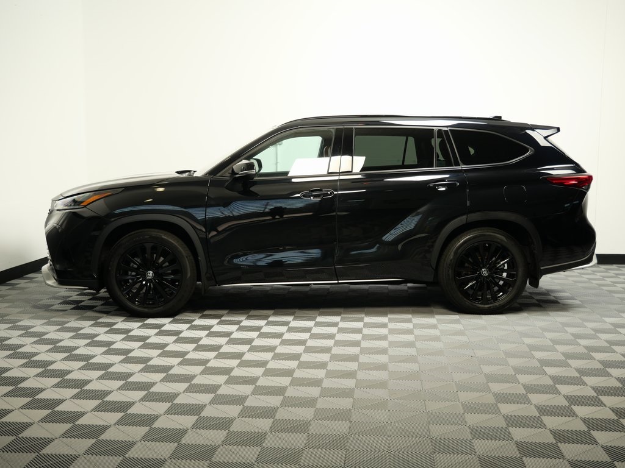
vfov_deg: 36.0
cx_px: 312
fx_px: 722
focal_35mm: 40
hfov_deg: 46.8
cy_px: 234
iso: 200
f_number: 4.1
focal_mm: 20
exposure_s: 1/200
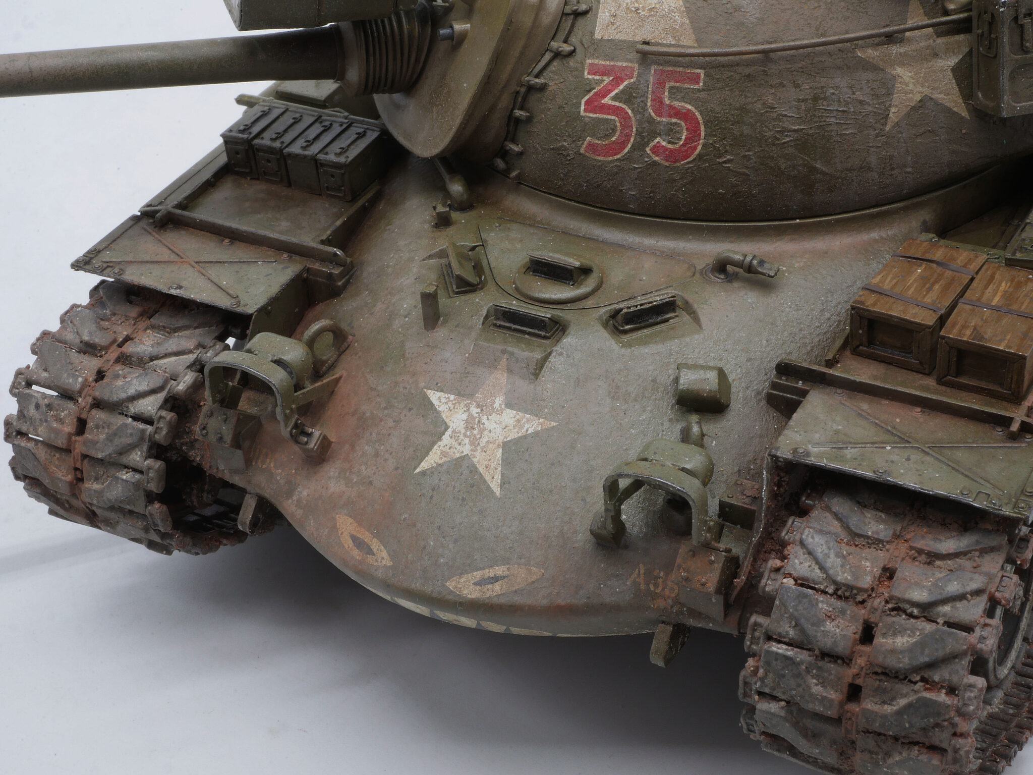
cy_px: 388
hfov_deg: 32.2
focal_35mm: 60
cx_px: 516
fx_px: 1791
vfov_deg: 24.4
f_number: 22
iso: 200
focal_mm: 30
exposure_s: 1.3
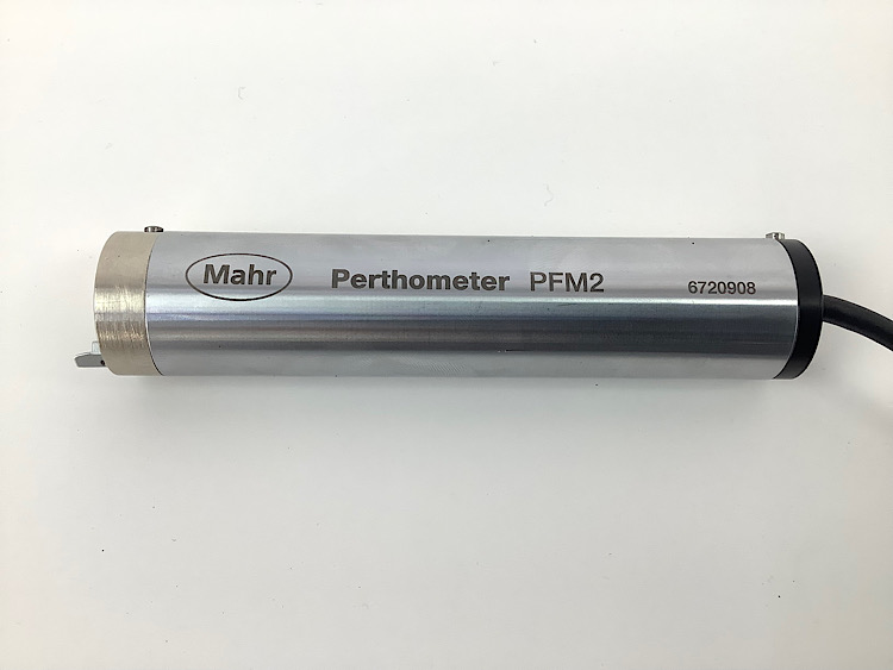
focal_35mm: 31
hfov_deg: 58.3
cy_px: 335
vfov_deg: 45.5
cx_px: 446
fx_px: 800
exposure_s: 1/100
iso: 80
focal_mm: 3.3
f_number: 2.4
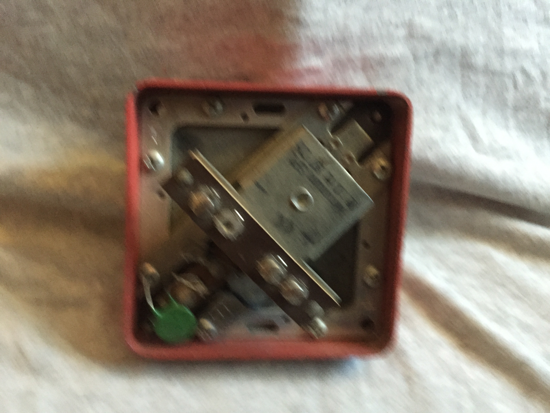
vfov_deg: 48.2
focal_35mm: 29
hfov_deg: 61.7
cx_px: 275
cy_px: 206
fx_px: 461
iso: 320
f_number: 2.2
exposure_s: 1/15
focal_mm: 4.15
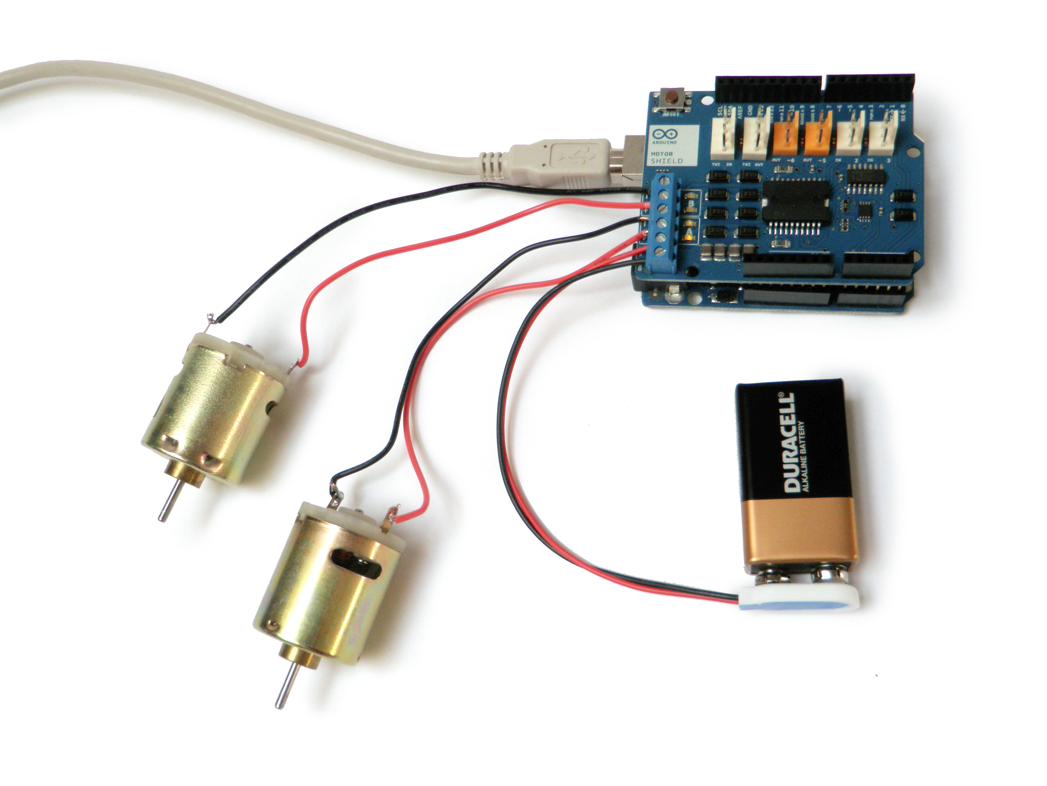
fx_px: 1089
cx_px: 524
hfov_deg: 51.4
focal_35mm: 36
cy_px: 393
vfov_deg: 39.7
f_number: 4.1
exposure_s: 1/40
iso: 64
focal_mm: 6.53
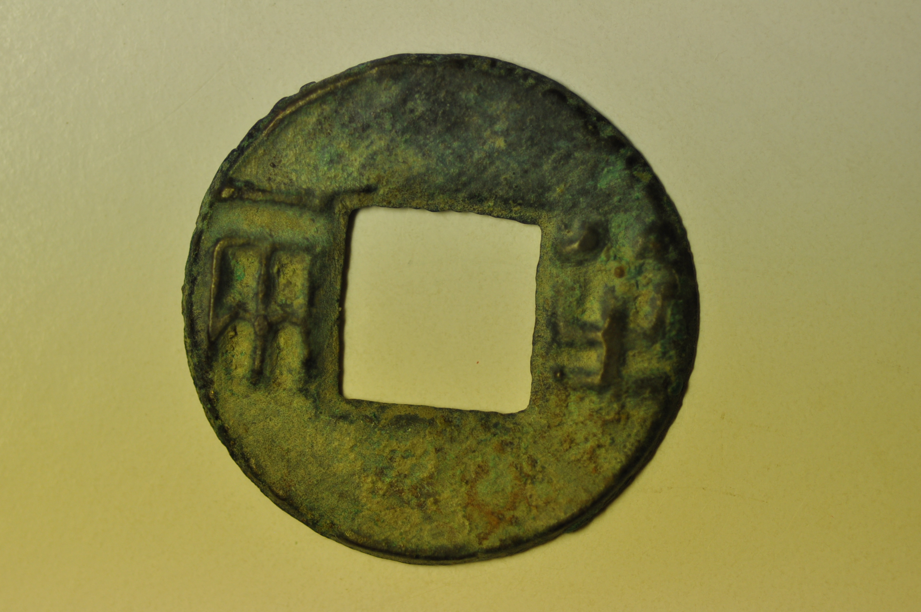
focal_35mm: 93
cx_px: 447
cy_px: 304
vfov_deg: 14.7
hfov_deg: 21.9
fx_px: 2376
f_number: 4.5
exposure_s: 1/320
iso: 400
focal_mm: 60
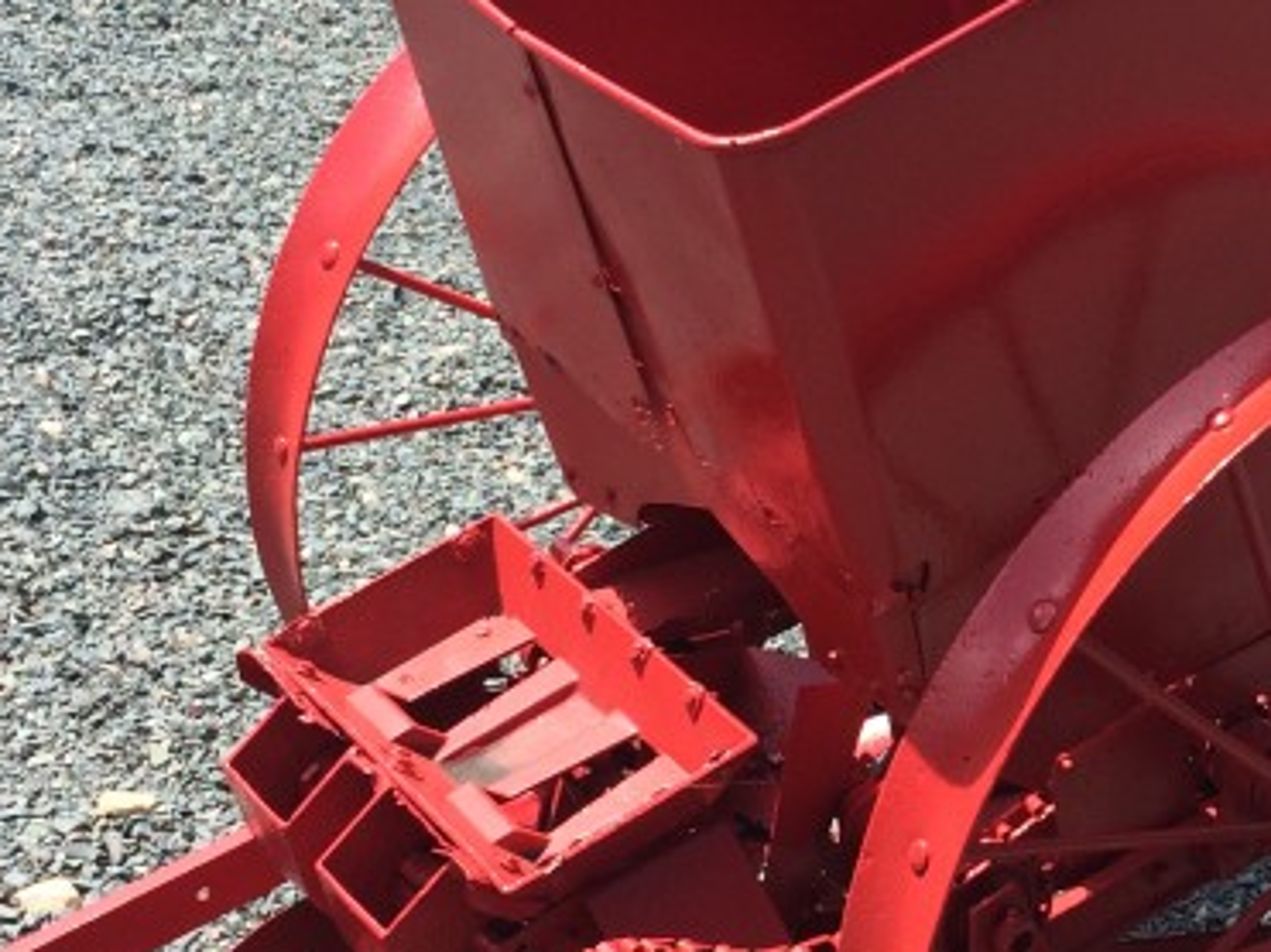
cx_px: 1223
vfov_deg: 18.4
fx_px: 2936
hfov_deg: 23.5
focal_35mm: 80
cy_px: 538
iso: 32
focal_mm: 4.15
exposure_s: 1/954
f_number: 2.2
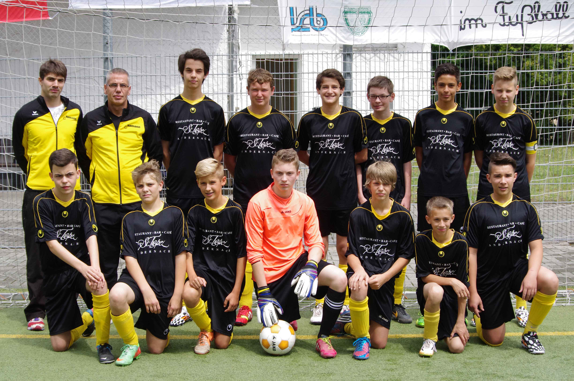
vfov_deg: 18.1
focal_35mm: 75
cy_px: 190
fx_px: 1194
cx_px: 287
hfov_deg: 27.0
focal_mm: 50
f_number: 8
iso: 800
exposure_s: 1/640
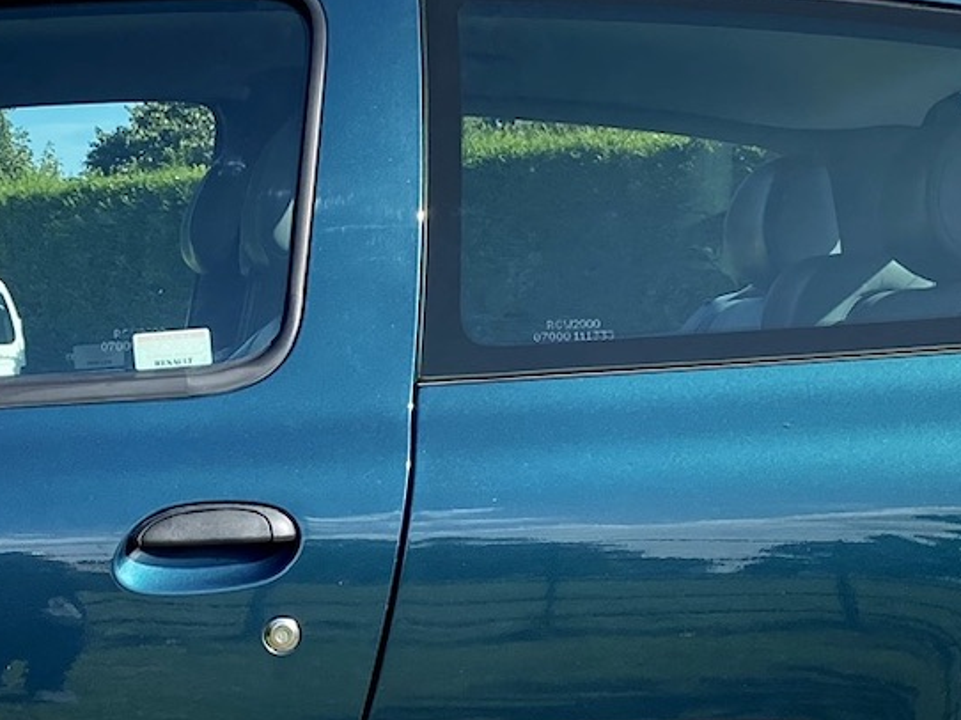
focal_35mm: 96
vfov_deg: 15.3
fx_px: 2664
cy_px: 610
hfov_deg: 19.7
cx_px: -39
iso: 32
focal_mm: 4.25
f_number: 1.8
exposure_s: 1/1395
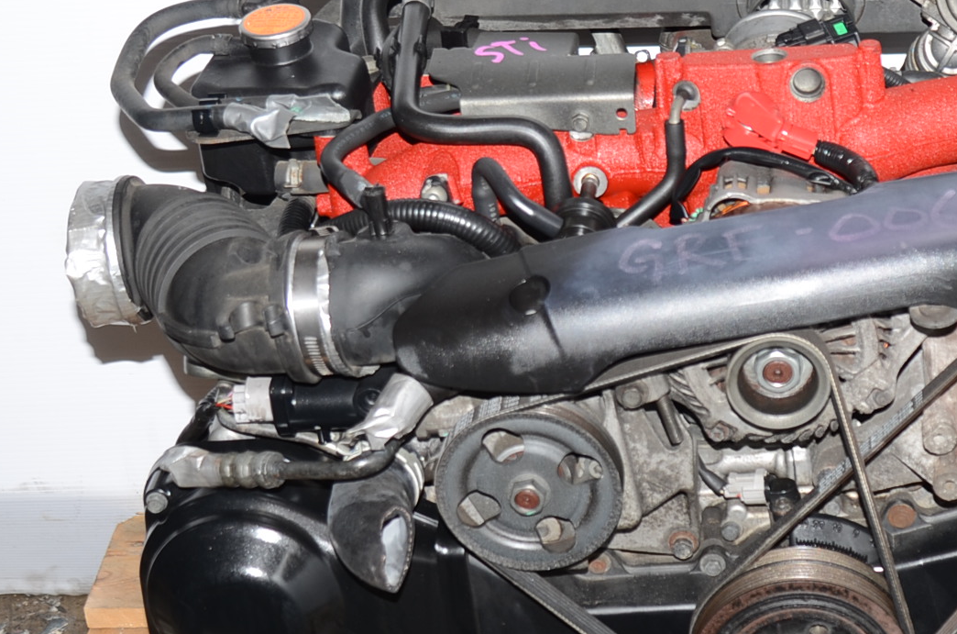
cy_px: 357
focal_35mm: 85
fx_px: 2254
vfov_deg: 16.0
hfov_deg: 23.6
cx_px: 779
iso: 100
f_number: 3.5
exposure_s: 1/100
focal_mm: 24
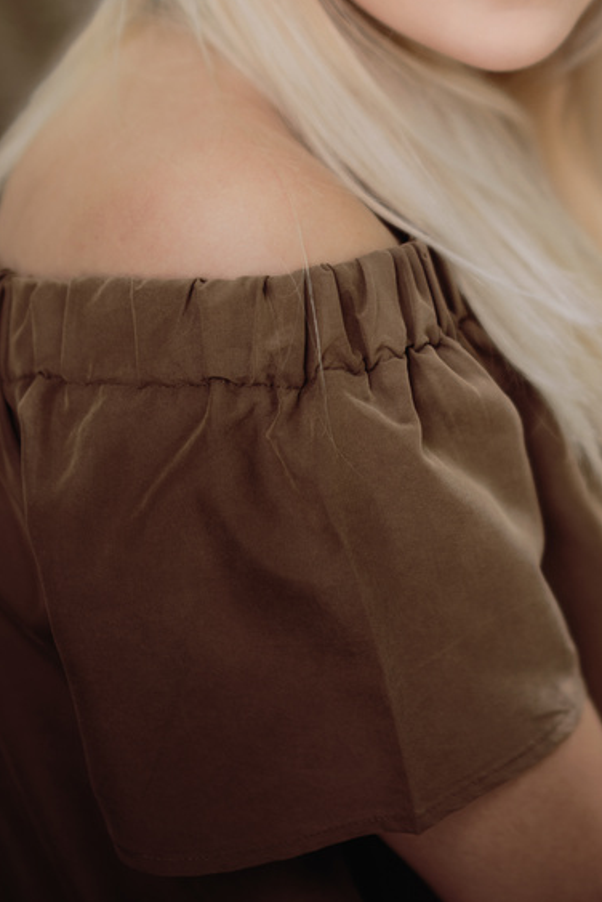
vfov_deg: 12.5
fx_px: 4083
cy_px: 98
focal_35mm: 163
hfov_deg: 8.4
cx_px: 415
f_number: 1.4
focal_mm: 85
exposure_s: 1/1000
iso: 125
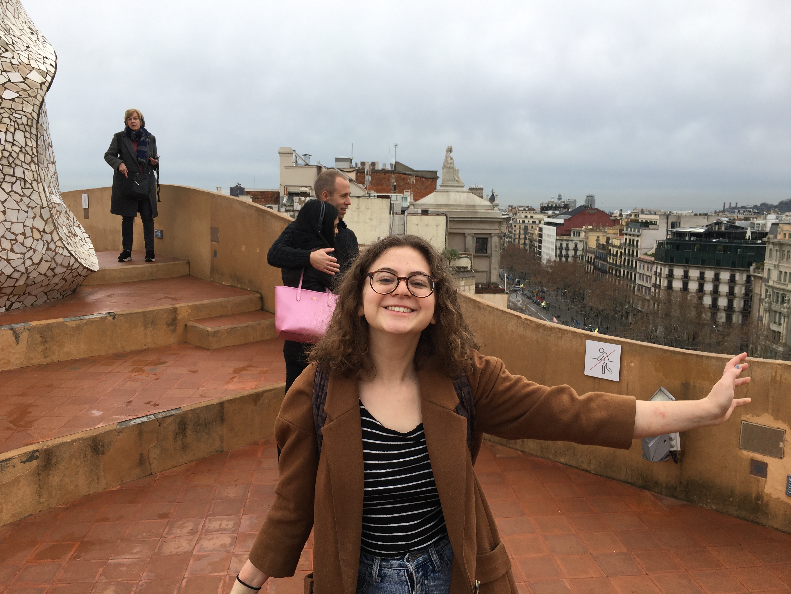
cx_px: 396
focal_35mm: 29
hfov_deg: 61.7
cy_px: 297
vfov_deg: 48.2
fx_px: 663
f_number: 2.2
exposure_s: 1/388
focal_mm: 4.15
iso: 25
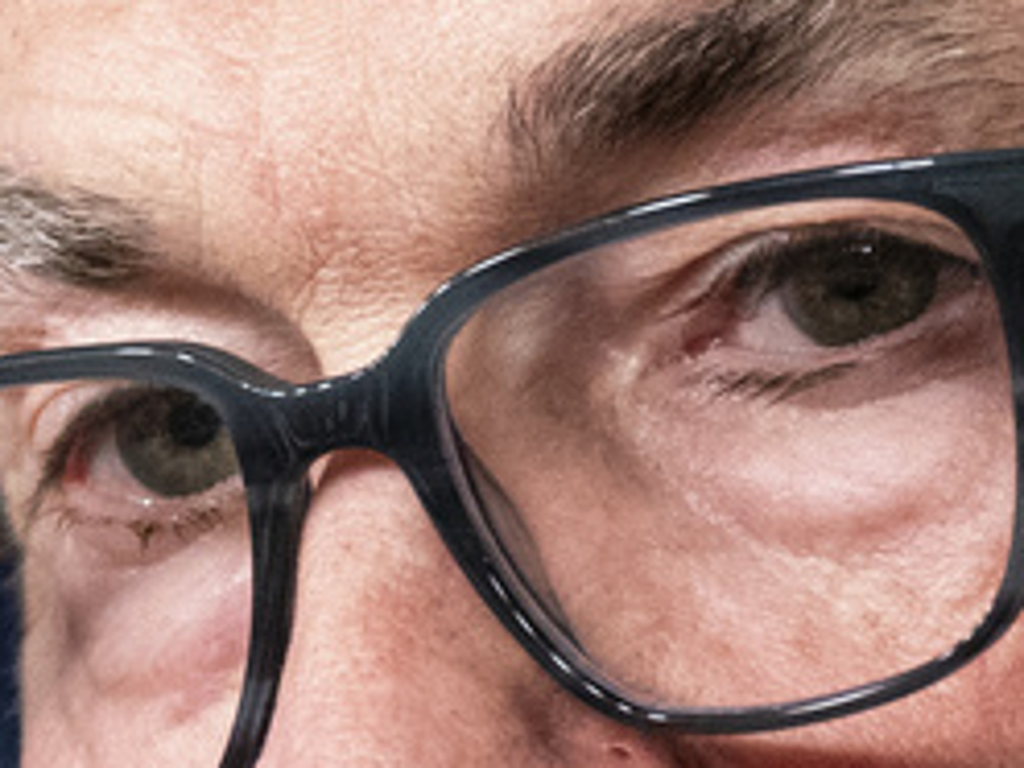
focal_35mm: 2385
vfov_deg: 0.6
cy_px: 465
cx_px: 103
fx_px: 70552
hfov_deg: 0.8
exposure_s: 1/400
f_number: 5.6
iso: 3200
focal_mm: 400
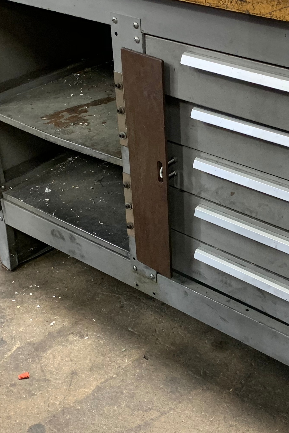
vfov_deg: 36.9
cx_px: 221
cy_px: 204
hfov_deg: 24.7
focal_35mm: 54
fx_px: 650
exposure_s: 1/60
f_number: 1.8
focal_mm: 4.25
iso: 250
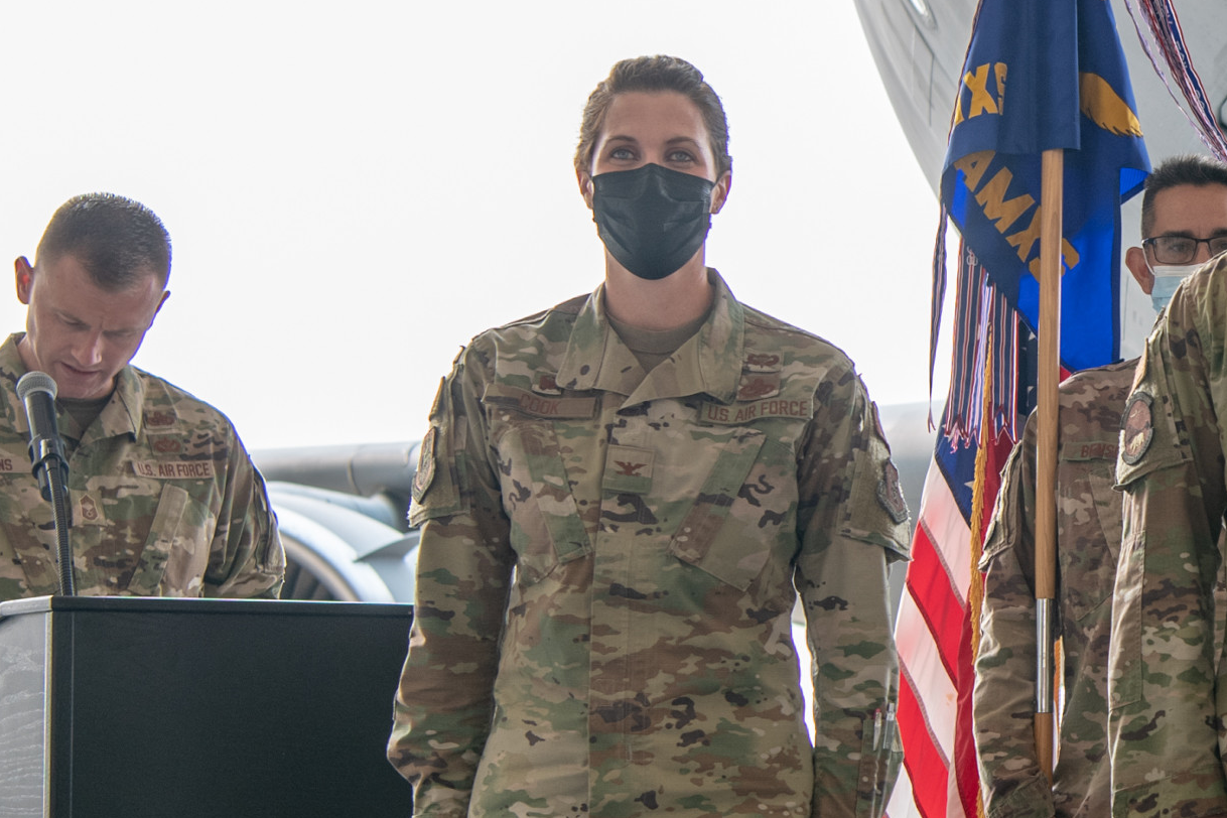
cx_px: 1569
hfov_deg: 15.1
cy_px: 533
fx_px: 4430
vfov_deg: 10.5
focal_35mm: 130
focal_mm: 44
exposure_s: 1/100
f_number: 5
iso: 100
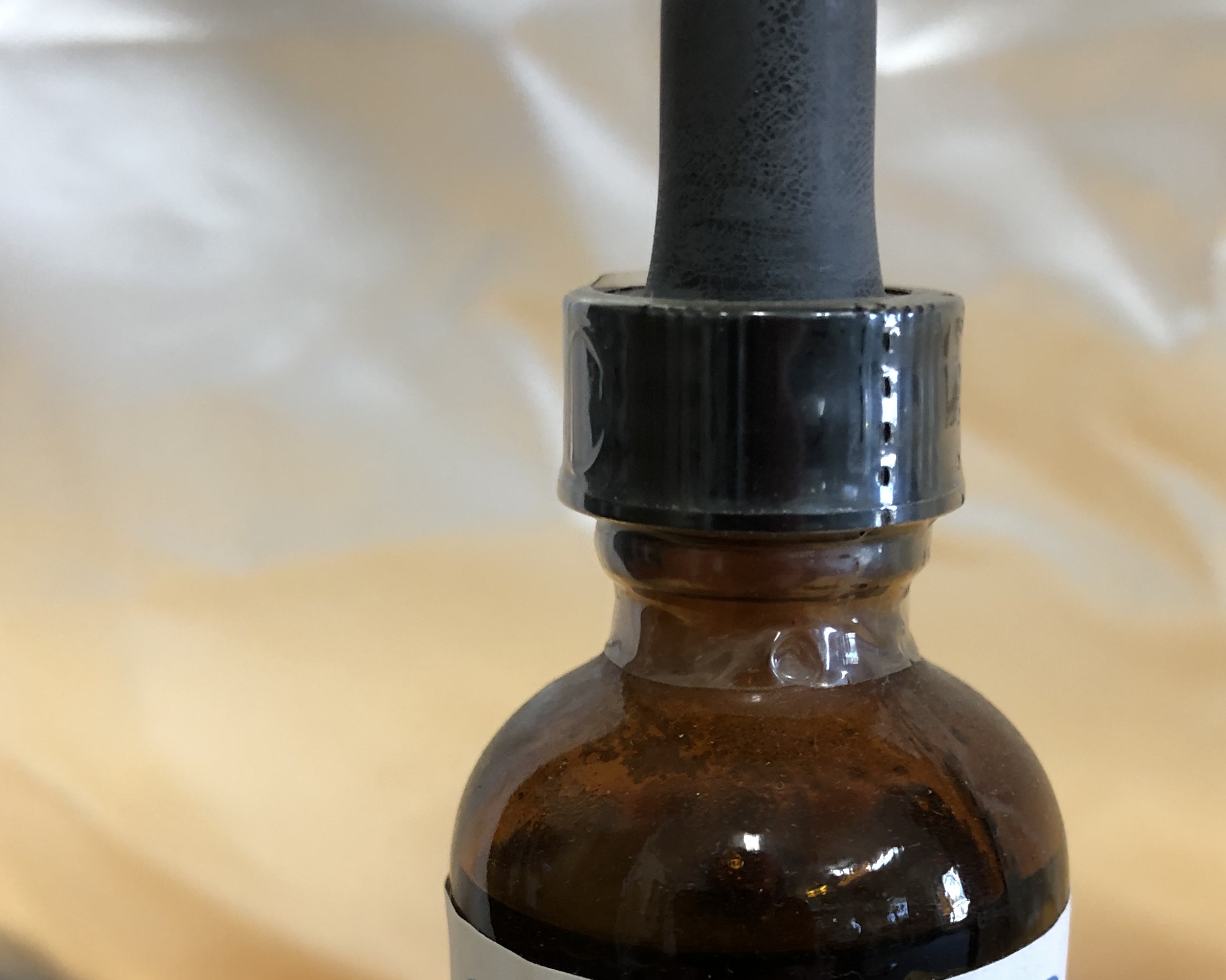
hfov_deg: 40.3
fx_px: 1669
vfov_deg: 31.5
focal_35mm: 46
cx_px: 691
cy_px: 837
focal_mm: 3.99
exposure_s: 1/15
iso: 50
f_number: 1.8
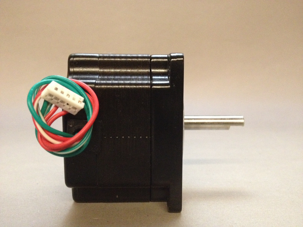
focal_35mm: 35
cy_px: 114
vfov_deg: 40.7
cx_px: 152
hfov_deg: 52.6
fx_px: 306
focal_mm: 4.28
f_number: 2.4
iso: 500
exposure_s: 1/15
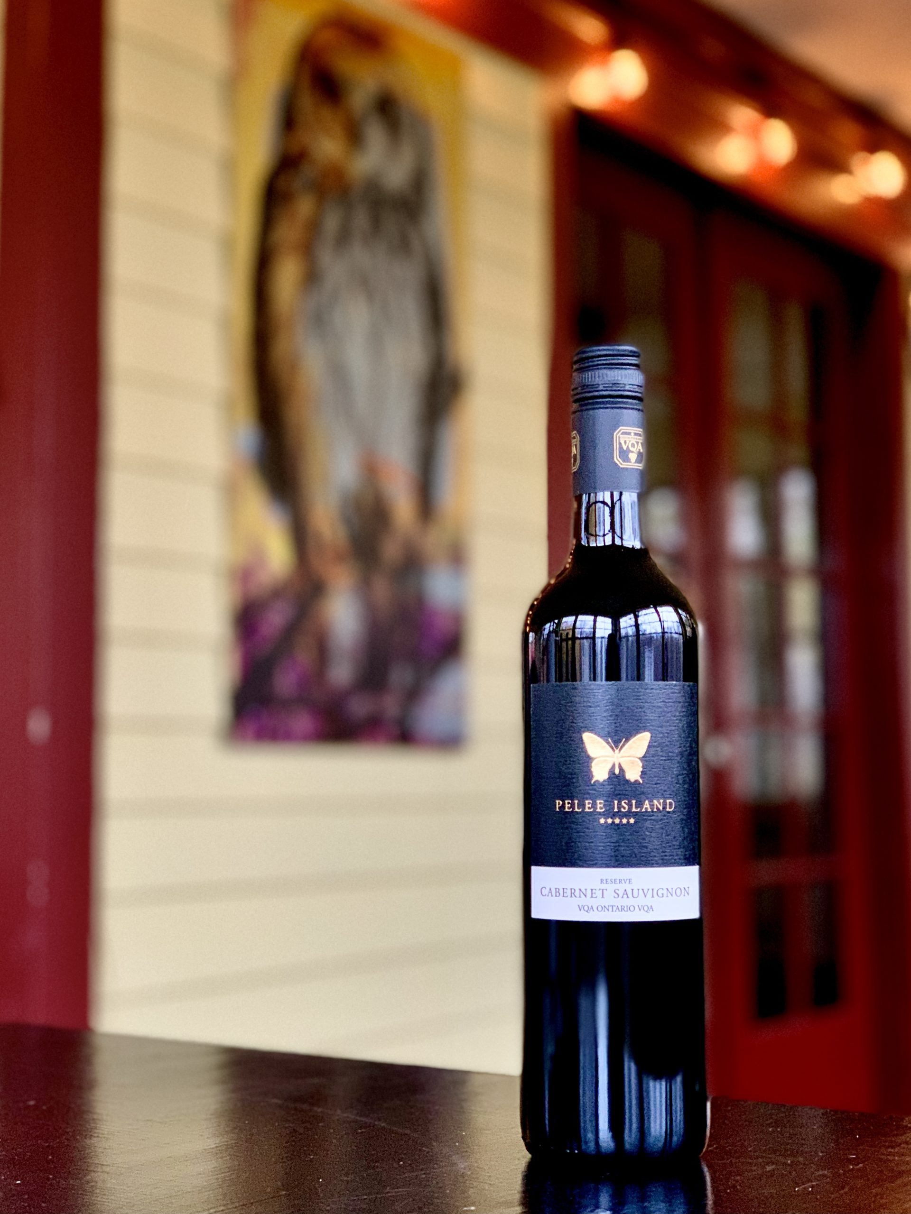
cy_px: 607
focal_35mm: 52
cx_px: 456
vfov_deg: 36.8
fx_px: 1825
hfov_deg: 28.0
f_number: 2.4
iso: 320
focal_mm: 6
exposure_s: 1/60
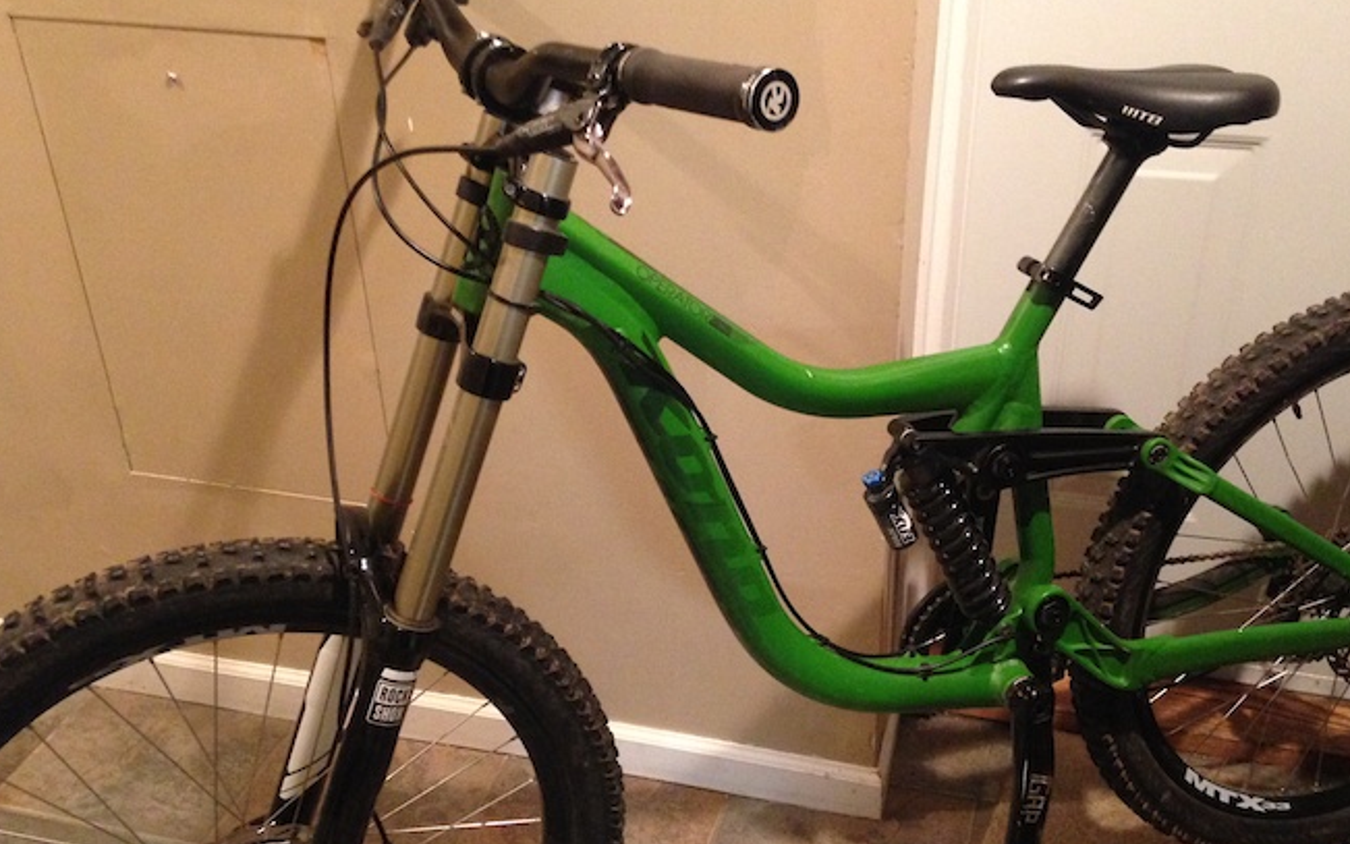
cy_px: 494
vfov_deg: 29.8
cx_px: 701
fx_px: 1582
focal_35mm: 43
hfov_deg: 46.2
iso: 500
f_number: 2.4
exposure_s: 1/15
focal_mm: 4.12
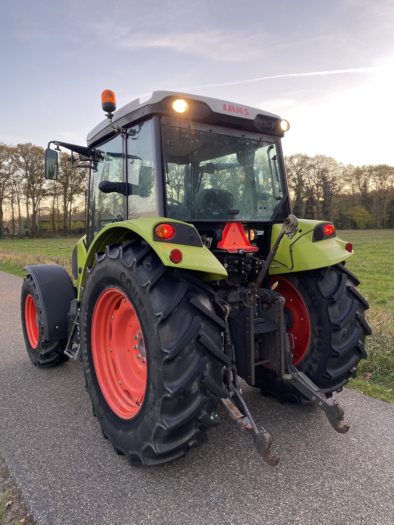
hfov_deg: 53.1
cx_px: 197
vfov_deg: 67.3
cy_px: 262
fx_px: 395
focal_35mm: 26
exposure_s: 1/121
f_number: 1.8
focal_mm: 4.25
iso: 64
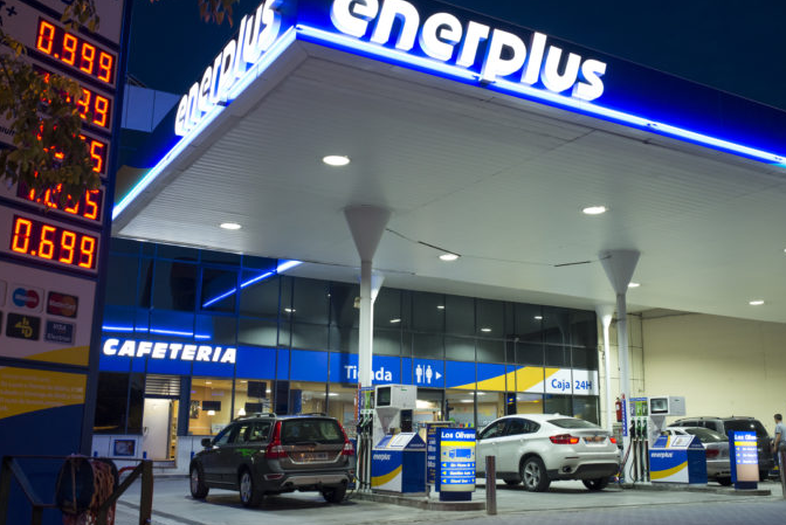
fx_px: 874
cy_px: 240
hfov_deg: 48.4
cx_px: 399
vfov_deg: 33.4
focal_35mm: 40
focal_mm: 35
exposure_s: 1/25
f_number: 8
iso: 1600
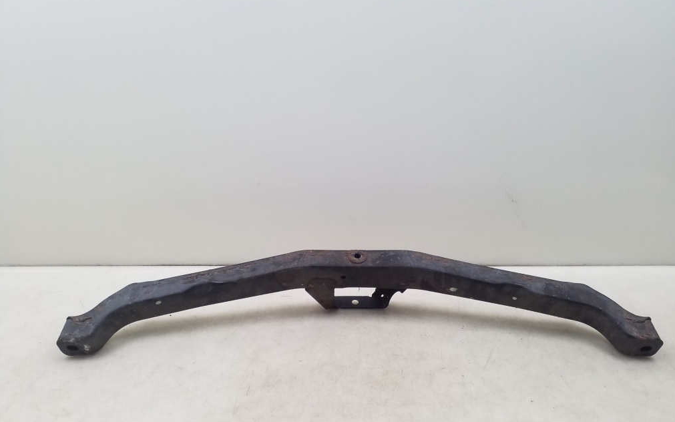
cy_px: 242
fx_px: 534
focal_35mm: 29
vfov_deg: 43.0
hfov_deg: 64.6
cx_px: 341
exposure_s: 1/50
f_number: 1.9
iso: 100
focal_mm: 3.6
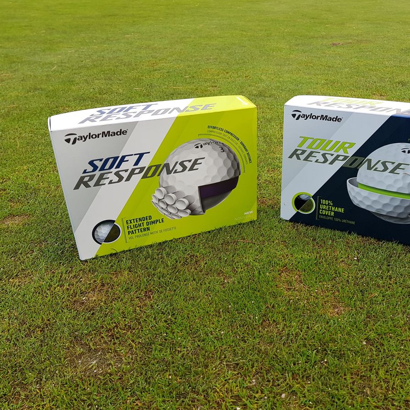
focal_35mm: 31
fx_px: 415
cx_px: 268
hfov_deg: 51.7
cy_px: 206
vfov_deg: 52.5
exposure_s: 1/145
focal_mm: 4.2
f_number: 1.7
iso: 40
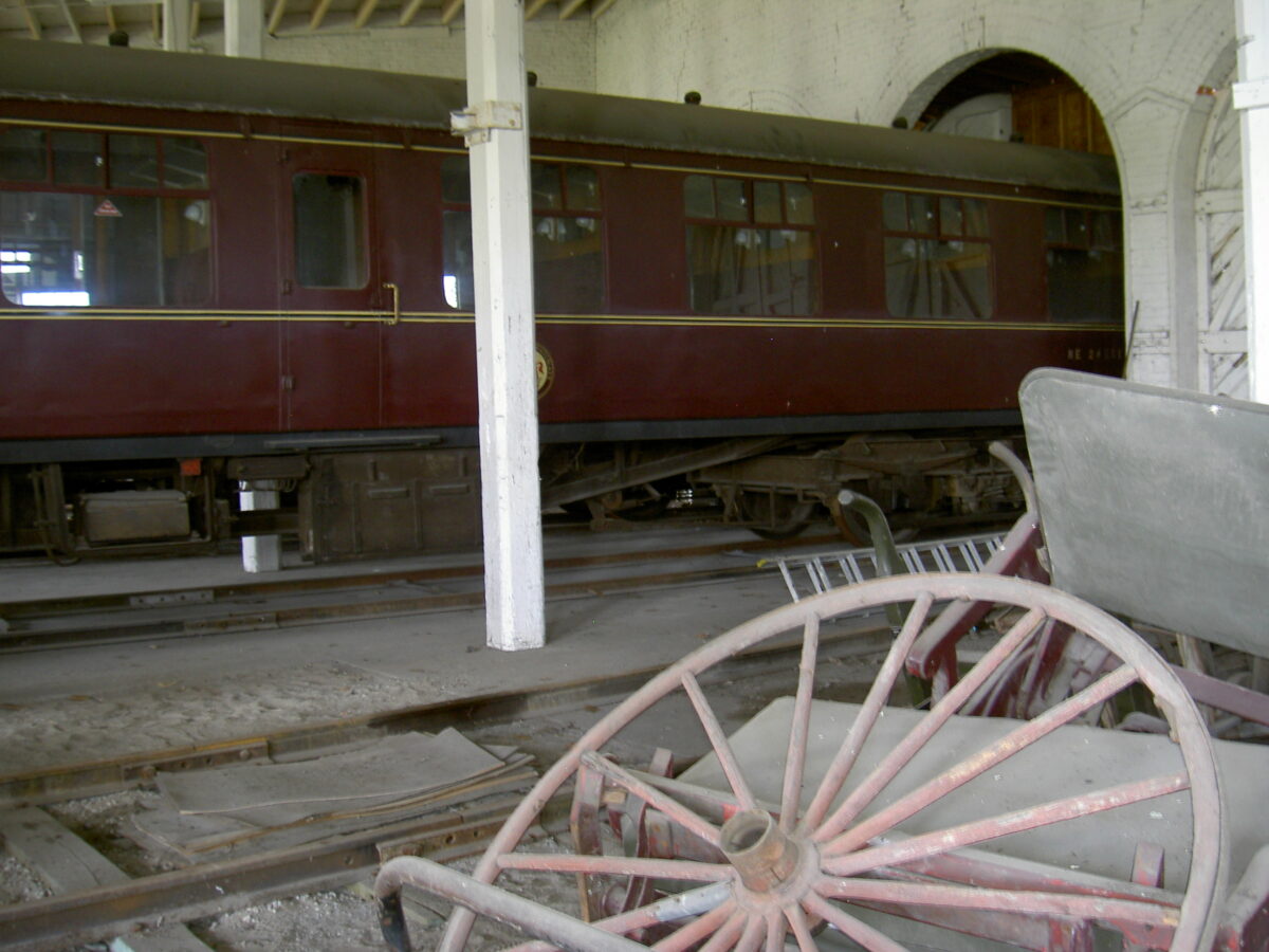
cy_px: 476
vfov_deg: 36.8
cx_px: 634
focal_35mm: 39
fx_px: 1430
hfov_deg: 47.9
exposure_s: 1/8
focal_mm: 8
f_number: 2.8
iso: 100
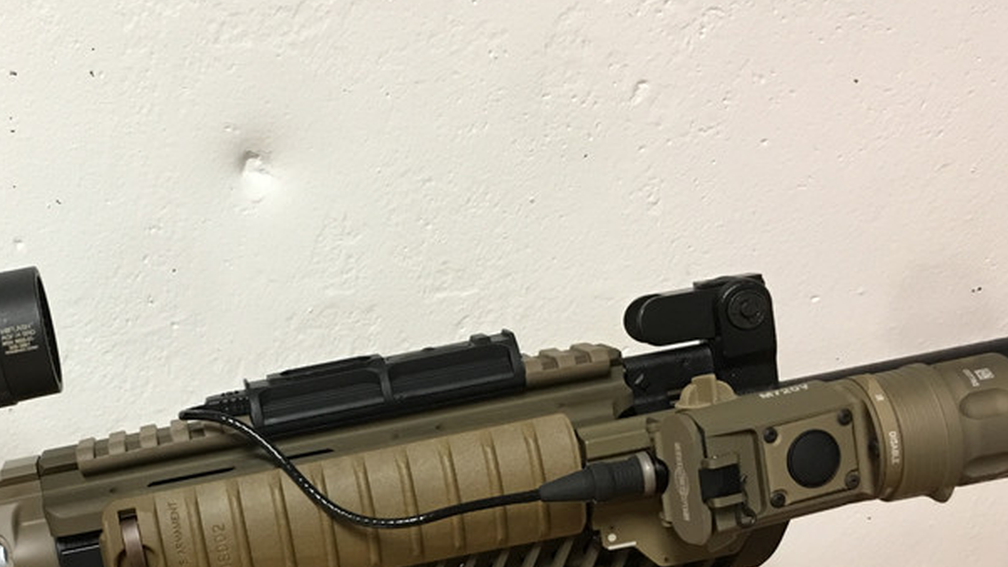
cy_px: 539
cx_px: 188
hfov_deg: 35.9
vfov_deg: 20.9
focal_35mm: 56
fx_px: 1497
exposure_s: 1/15
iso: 64
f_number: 2.2
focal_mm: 4.15
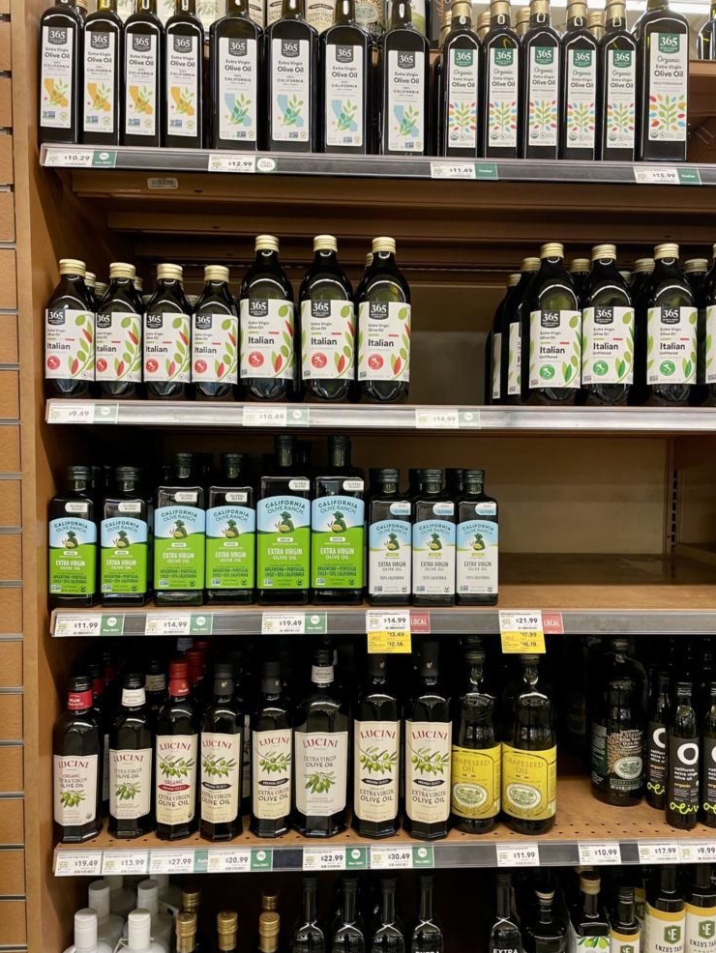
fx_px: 744
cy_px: 486
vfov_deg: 65.3
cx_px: 366
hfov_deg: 51.4
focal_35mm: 27
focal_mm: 4.2
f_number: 1.6
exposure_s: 1/60
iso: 100
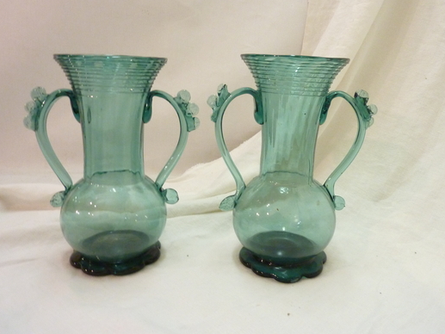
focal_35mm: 29
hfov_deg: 61.4
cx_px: 252
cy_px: 149
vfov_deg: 48.2
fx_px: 373
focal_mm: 4.1
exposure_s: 1/20
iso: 400
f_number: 3.3
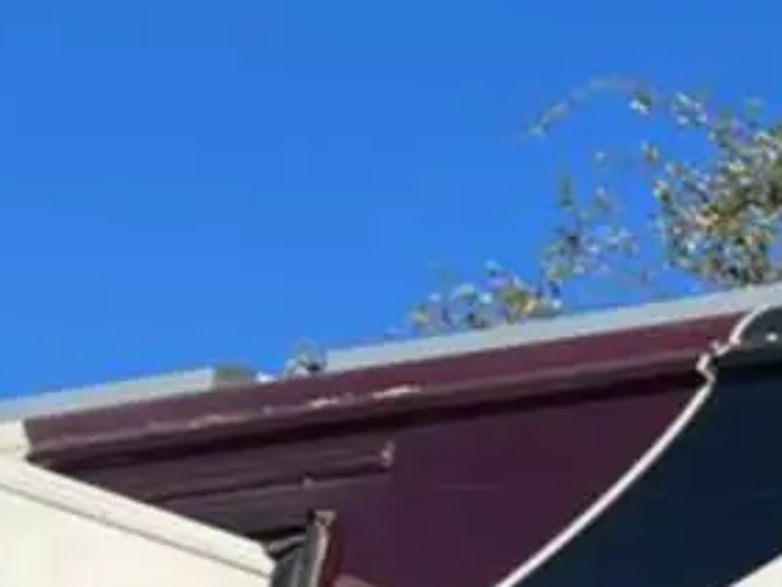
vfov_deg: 11.4
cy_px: 943
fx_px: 2780
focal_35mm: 123
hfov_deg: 12.9
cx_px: 1776
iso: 50
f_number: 1.5
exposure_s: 1/5882
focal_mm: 5.7
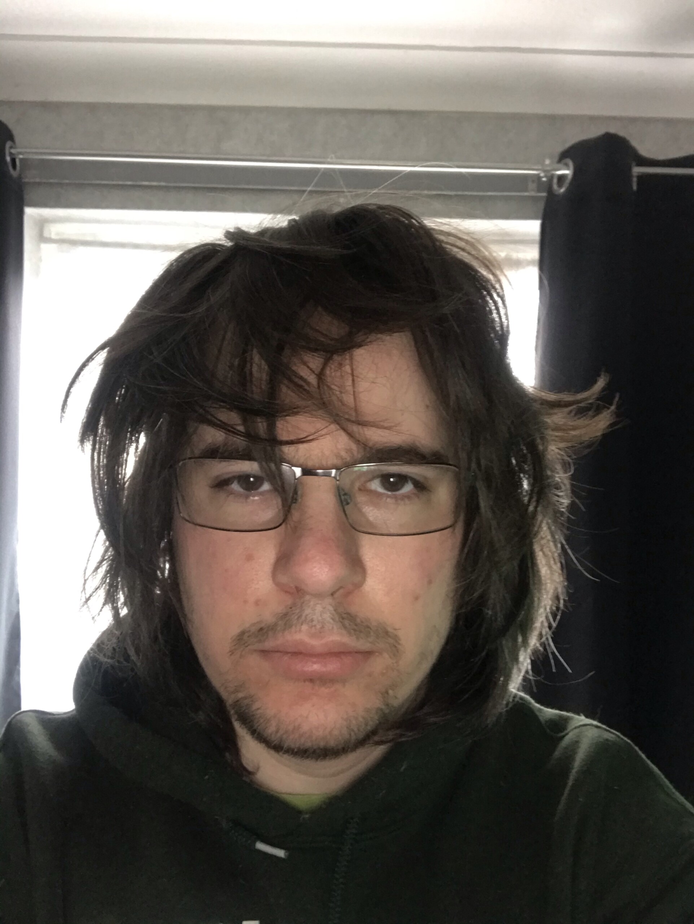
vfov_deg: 56.8
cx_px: 347
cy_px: 462
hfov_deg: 44.2
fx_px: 855
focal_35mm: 32
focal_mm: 2.87
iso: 200
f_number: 2.2
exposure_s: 1/20
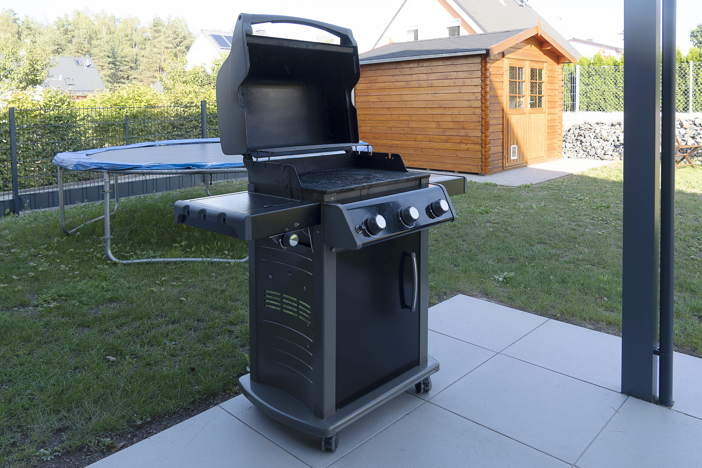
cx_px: 351
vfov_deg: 47.9
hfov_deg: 67.4
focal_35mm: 27
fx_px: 526
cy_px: 234
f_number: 6.3
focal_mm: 18
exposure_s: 1/60
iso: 100
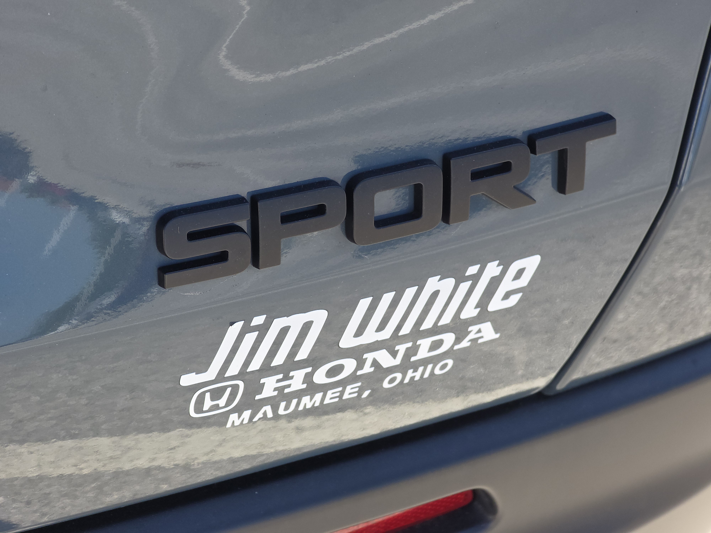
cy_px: 266
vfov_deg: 12.9
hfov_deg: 17.1
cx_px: 356
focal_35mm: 115
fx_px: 2362
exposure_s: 1/270
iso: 64
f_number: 3.4
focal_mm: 18.6
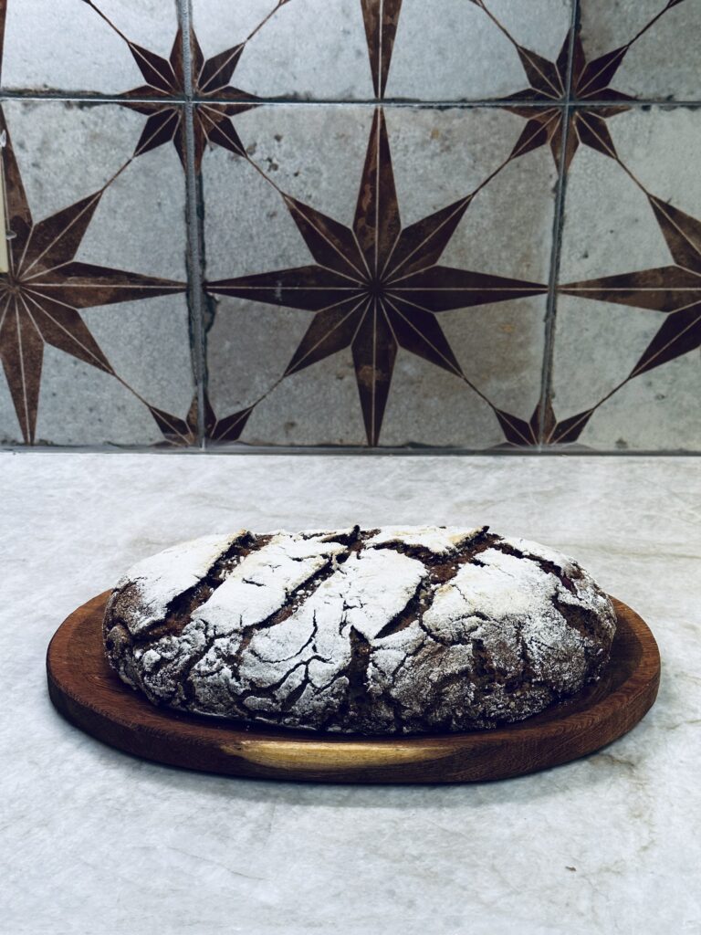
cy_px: 468
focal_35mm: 48
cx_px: 350
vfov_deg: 39.7
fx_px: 1296
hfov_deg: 30.3
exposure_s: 1/60
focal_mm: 6.86
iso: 80
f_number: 1.78
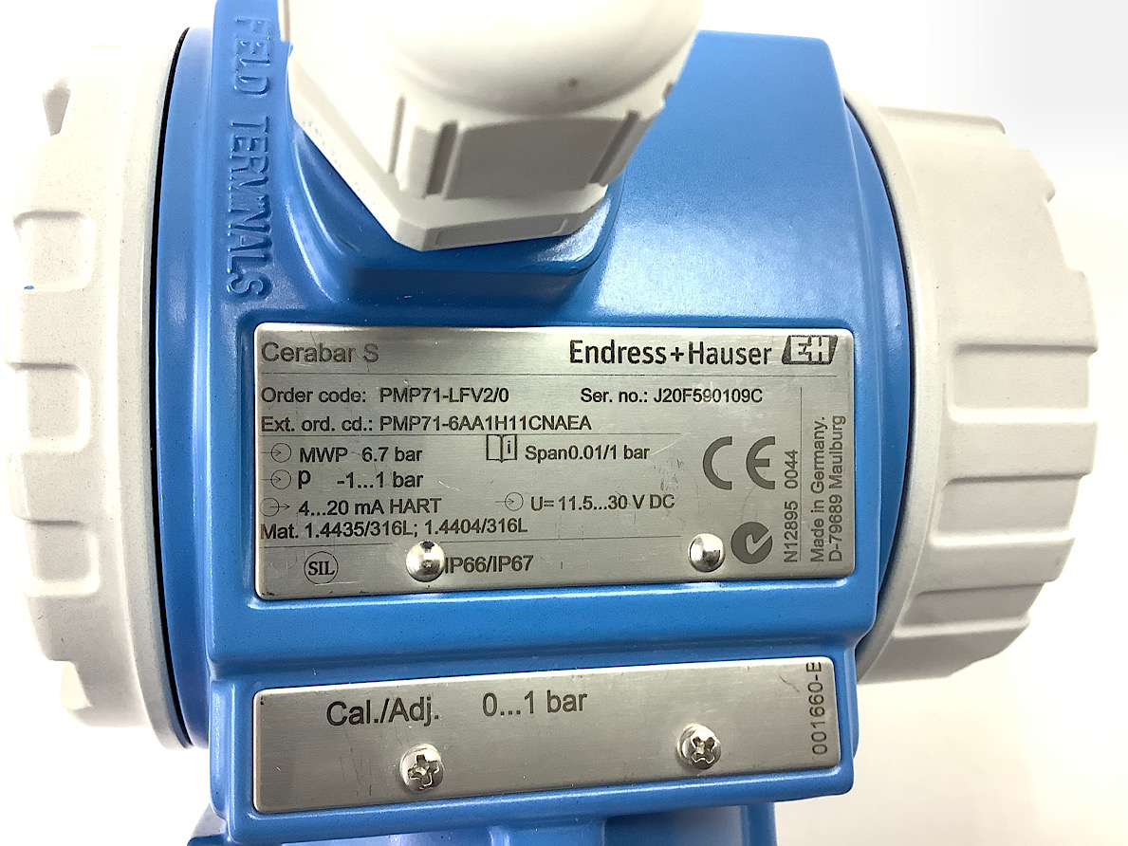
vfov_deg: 45.4
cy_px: 423
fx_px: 1010
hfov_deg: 58.3
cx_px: 564
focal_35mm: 31
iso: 125
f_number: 2.4
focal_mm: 3.3
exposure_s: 1/50
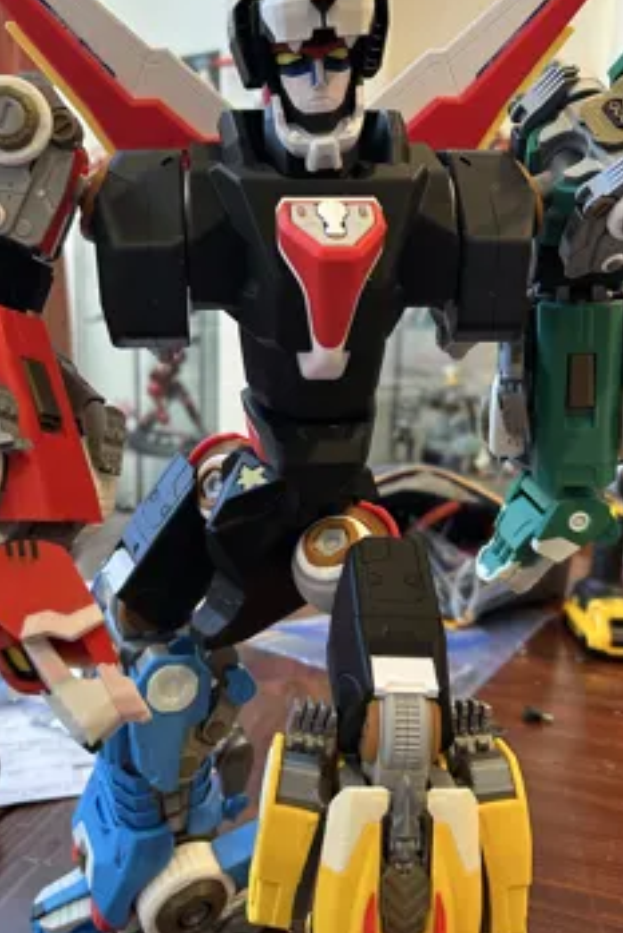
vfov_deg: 60.2
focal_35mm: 31
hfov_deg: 42.3
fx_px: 804
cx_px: 281
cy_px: 428
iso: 320
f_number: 1.5
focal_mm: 5.7
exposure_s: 1/60
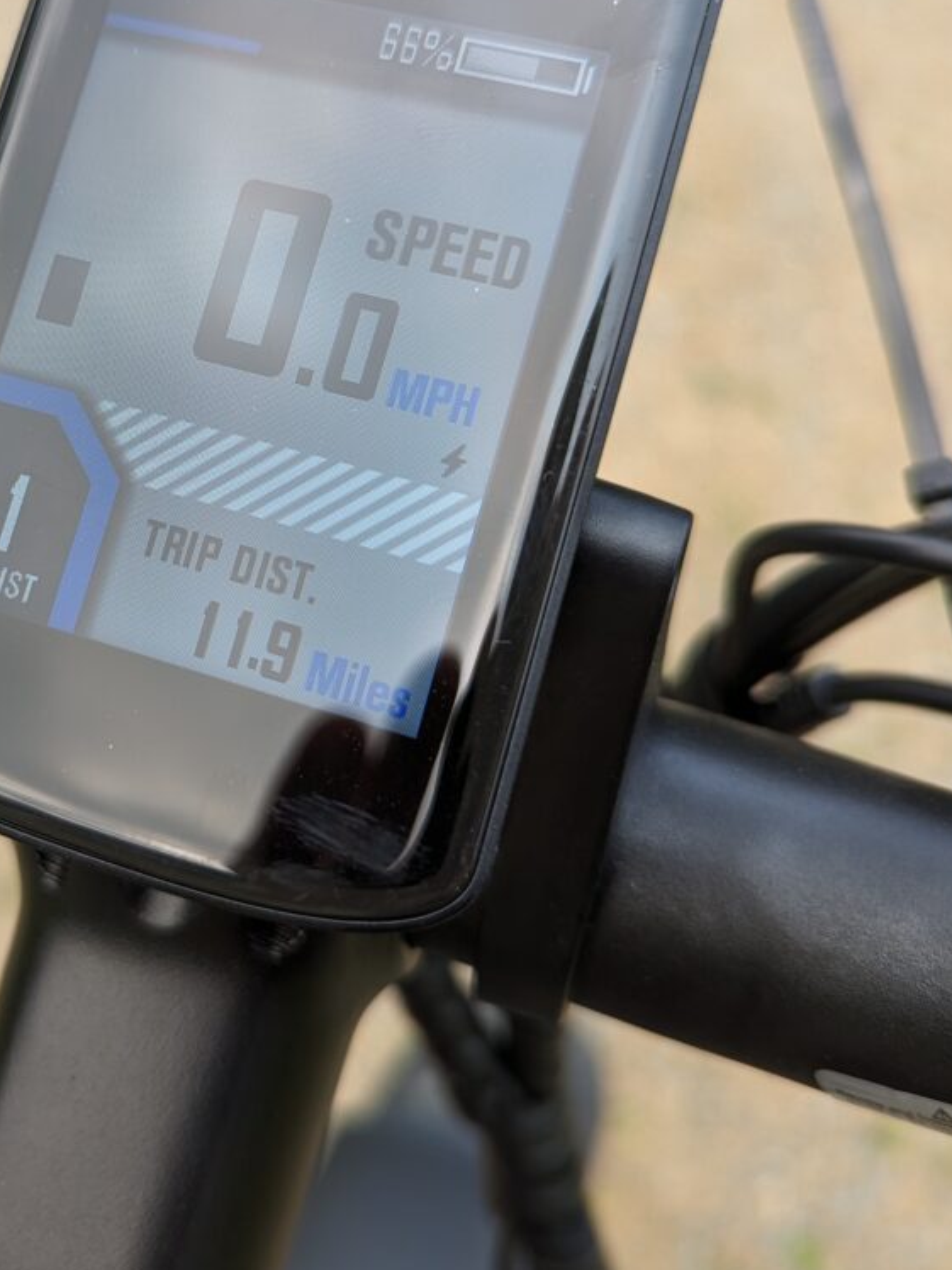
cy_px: 464
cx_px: 176
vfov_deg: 41.7
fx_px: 1650
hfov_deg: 31.3
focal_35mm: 45
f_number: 1.85
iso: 57
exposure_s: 1/292
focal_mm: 6.81
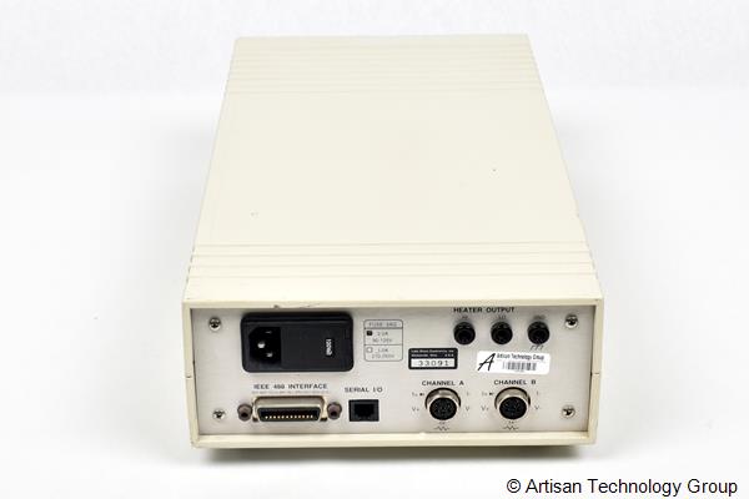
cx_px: 374
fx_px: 999
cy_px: 250
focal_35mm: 48
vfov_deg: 28.1
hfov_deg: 41.1
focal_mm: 32
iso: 100
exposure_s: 1/200
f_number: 10
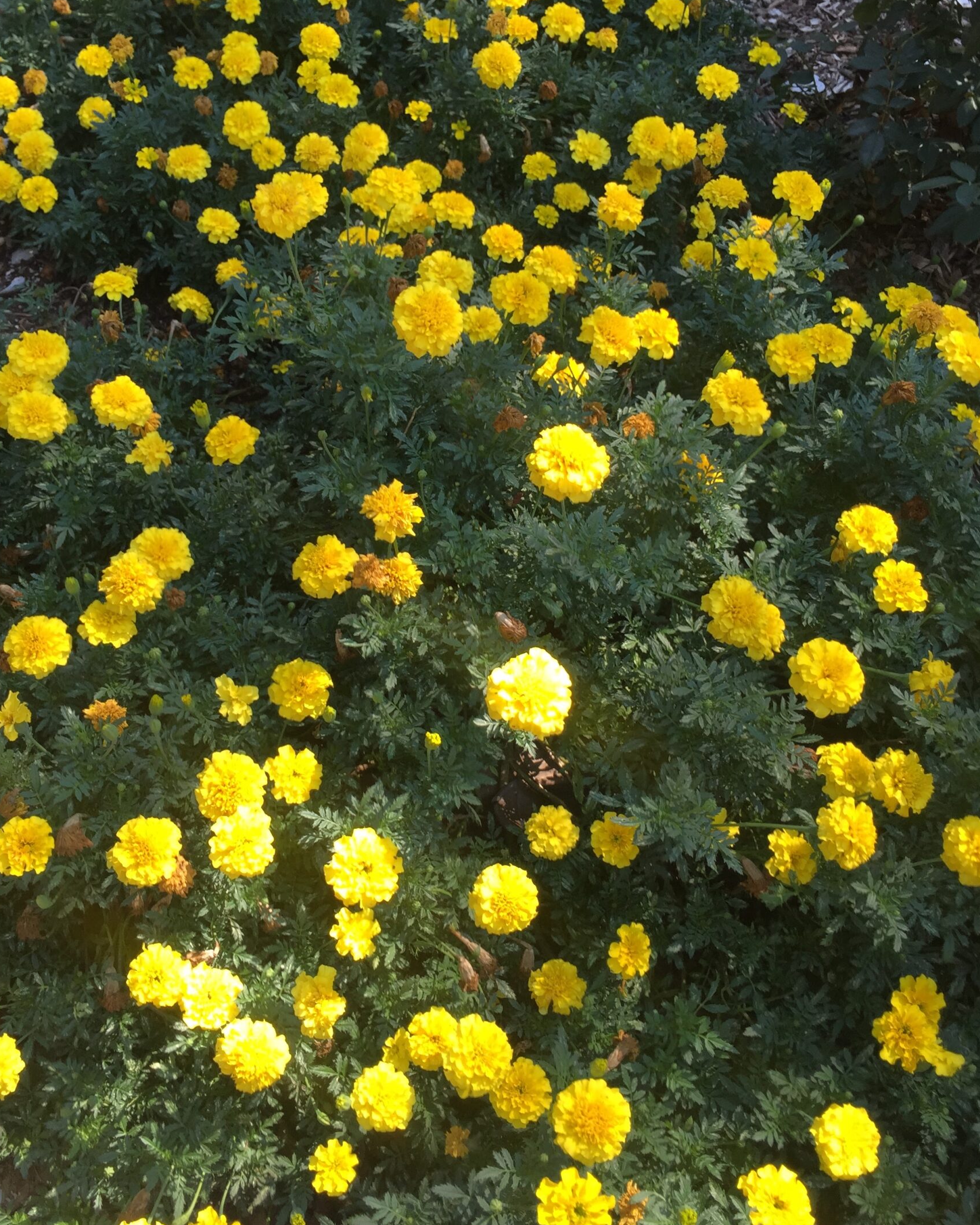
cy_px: 513
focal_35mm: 34
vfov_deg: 52.6
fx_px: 1233
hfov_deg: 43.3
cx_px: 443
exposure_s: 1/421
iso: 32
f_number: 2.2
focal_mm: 4.15
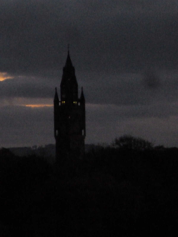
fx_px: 2736
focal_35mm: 399
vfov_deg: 5.0
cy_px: 118
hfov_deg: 3.7
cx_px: 89
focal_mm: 49.2
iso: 1600
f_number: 4.9
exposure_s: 1/15
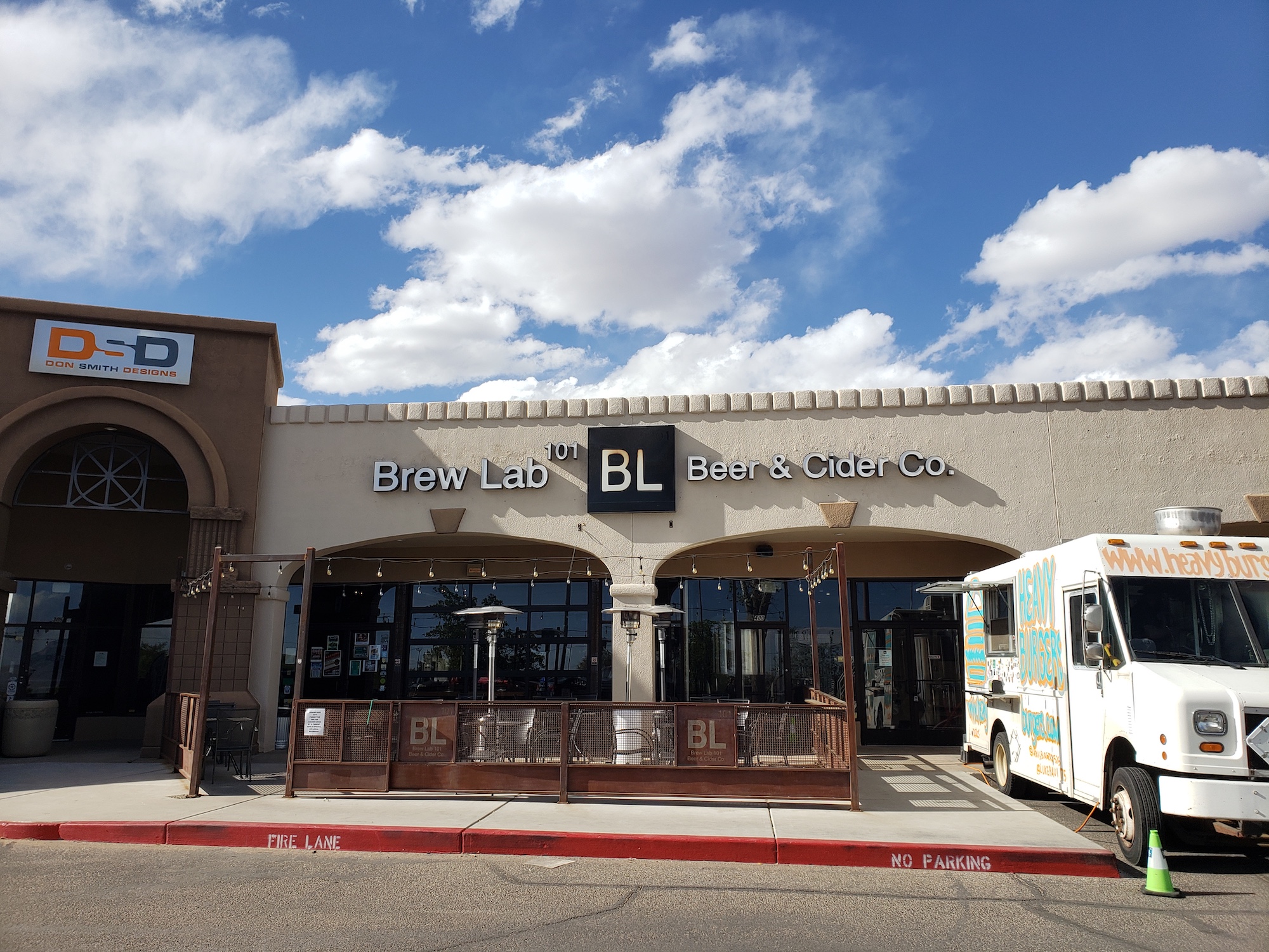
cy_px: 476
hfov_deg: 67.3
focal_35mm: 26
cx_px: 634
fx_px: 953
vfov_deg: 53.1
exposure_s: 1/1419
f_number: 2.4
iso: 50
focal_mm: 4.3
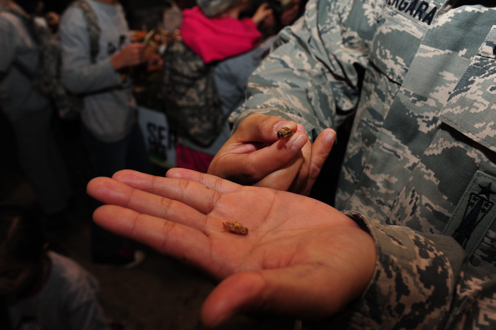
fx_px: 413
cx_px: 248
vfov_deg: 43.6
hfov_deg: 62.0
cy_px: 165
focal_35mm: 30
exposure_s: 1/100
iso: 800
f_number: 7.1
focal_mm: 30
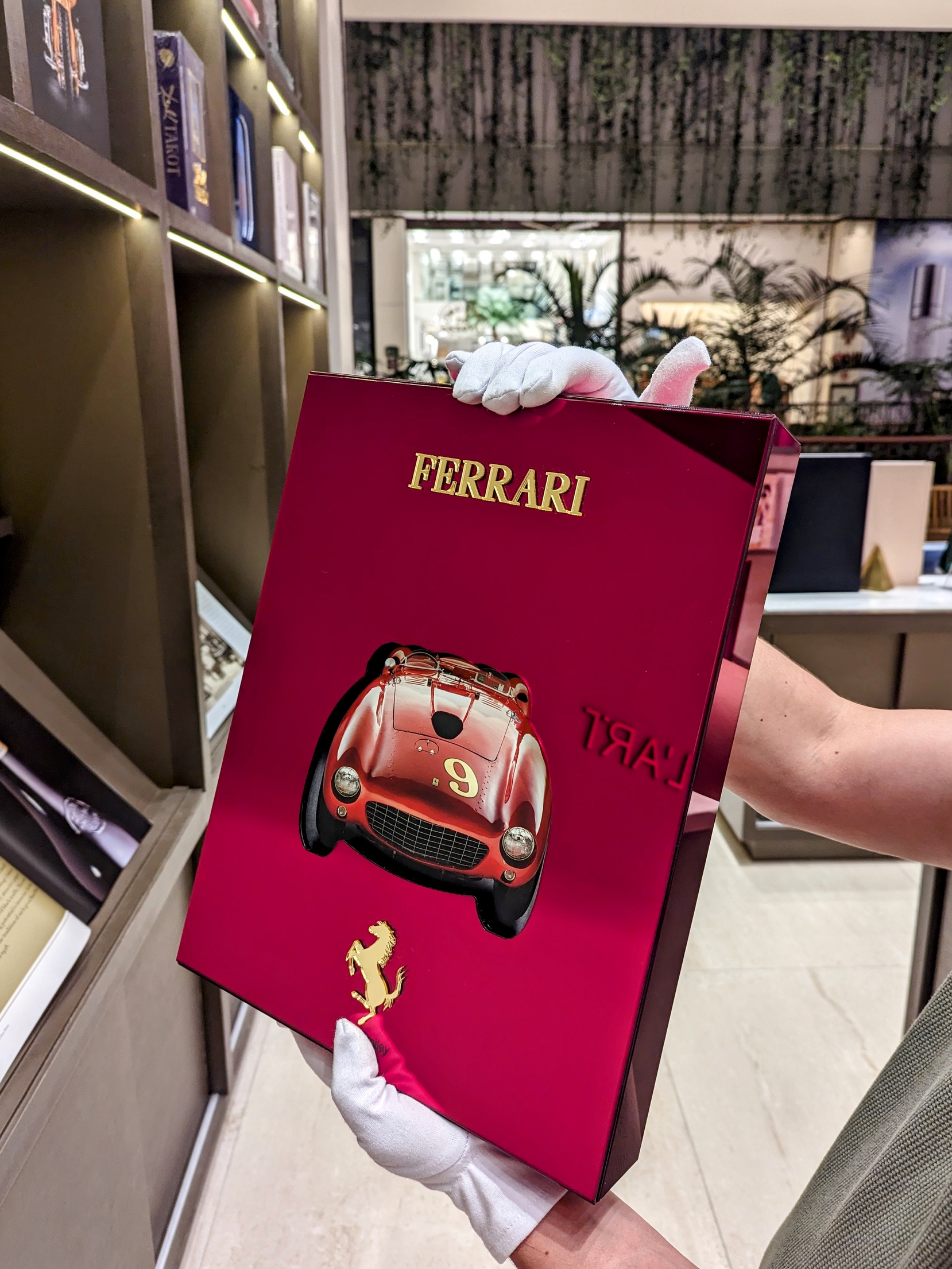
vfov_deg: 69.4
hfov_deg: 54.9
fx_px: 917
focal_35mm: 25
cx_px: 478
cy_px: 624
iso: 114
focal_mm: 6.81
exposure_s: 1/60
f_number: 1.85
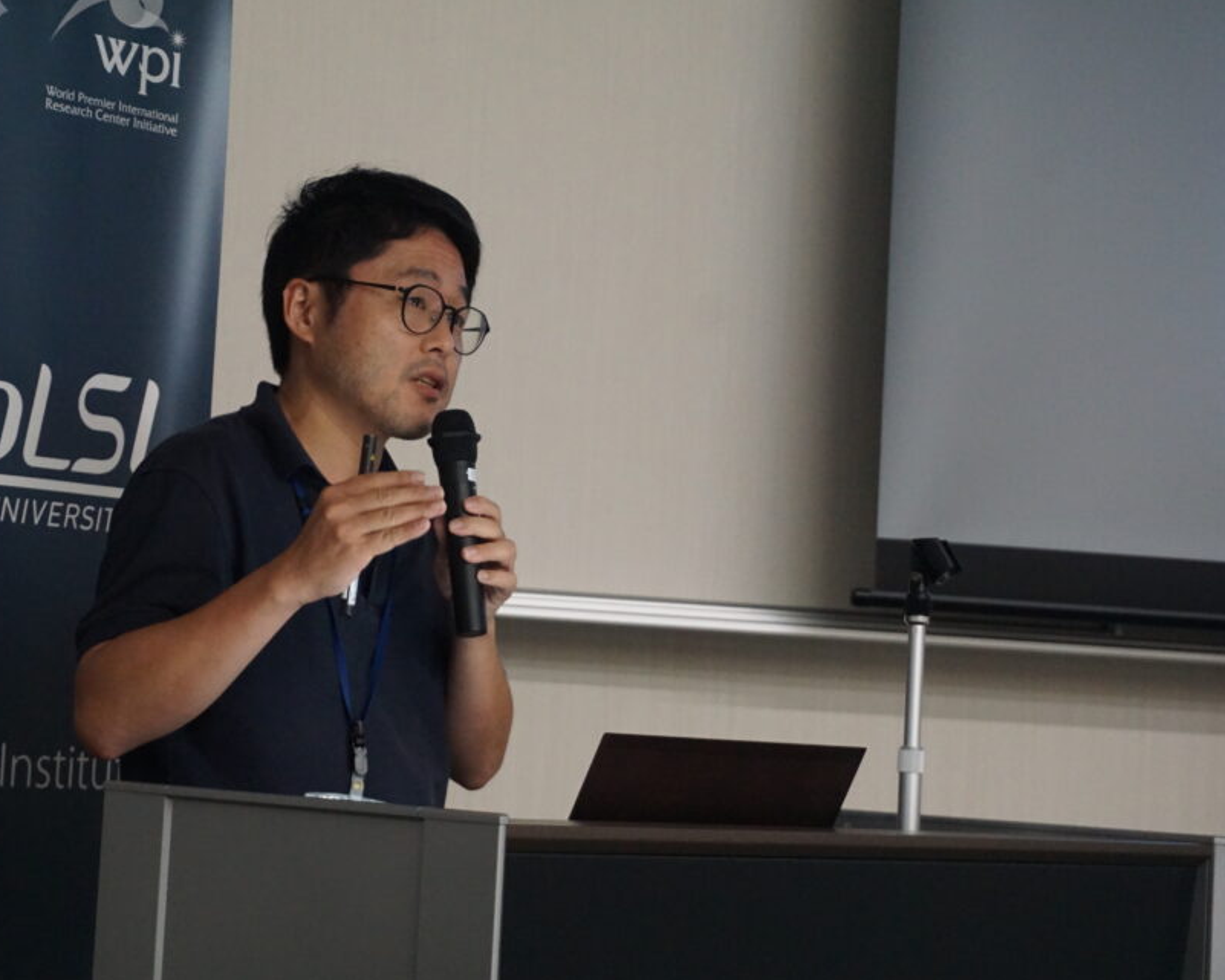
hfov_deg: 21.2
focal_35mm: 90
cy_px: 508
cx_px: 468
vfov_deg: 17.1
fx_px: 3263
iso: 3200
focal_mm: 50
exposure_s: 1/50
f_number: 5.6
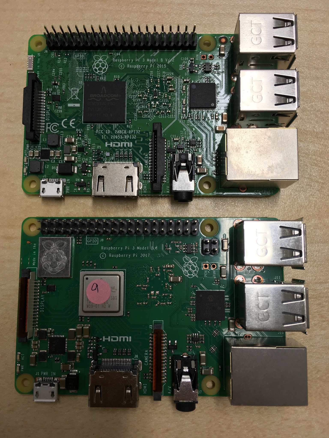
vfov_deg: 61.7
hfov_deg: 48.2
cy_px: 219
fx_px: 367
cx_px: 164
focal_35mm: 29
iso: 25
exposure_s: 1/40
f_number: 2.2
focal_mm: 4.15
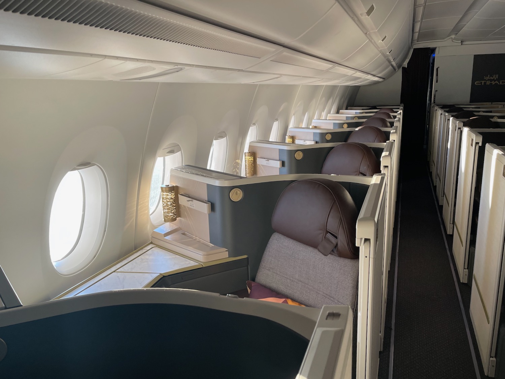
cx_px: 252
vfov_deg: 53.1
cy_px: 190
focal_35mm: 26
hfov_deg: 67.3
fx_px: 379
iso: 125
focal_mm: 5.1
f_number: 1.6
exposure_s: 1/121
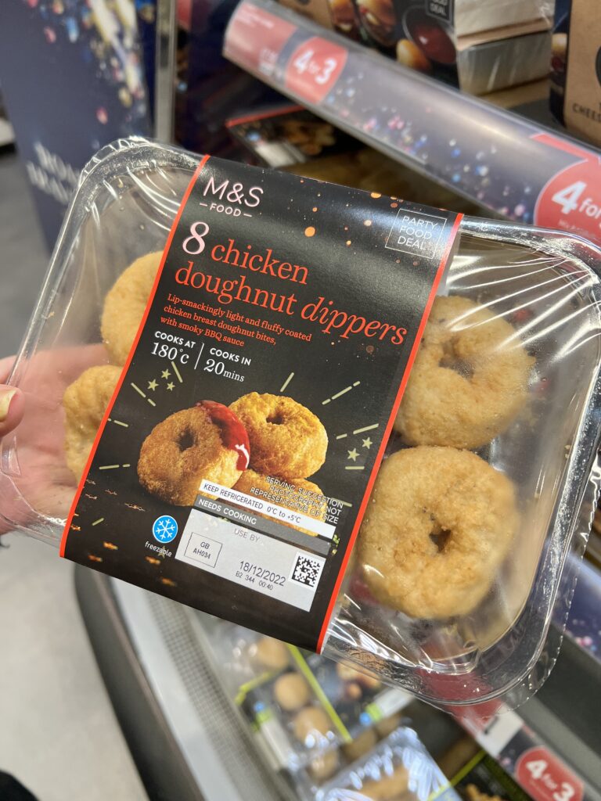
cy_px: 400
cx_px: 300
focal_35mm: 26
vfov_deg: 67.3
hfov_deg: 53.1
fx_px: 602
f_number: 1.5
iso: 64
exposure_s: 1/100
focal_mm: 5.7
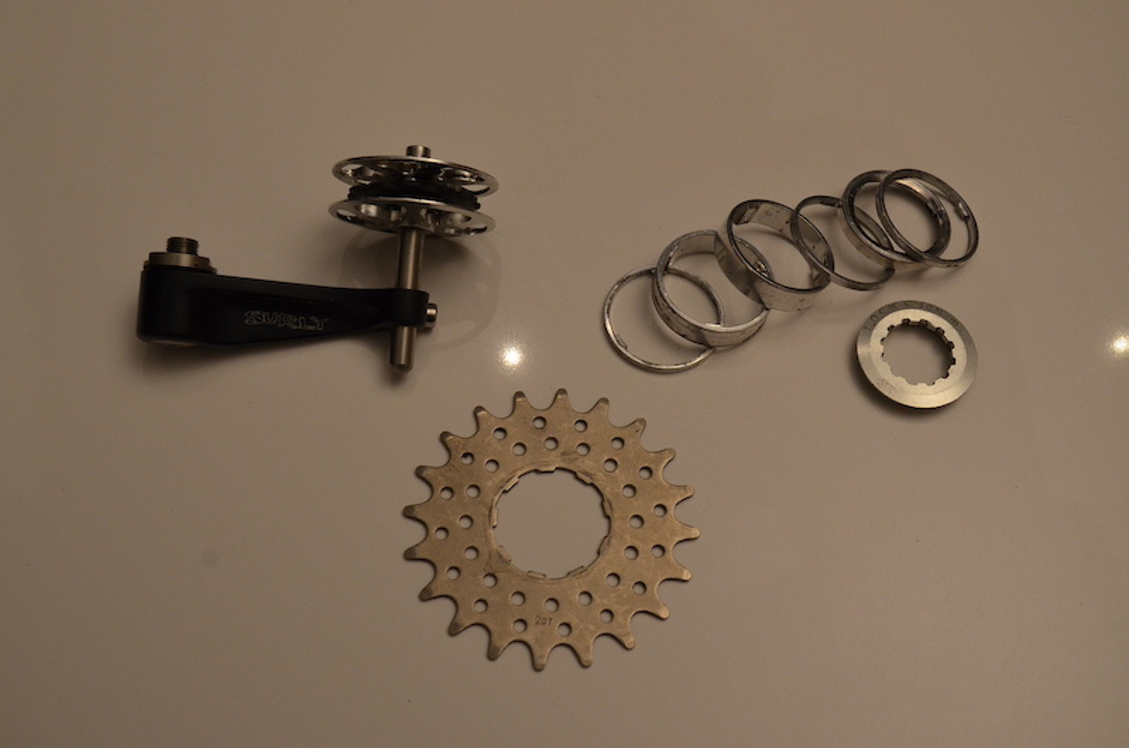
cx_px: 564
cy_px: 374
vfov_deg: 34.1
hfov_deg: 49.6
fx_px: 1221
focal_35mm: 39
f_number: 7.1
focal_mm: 26
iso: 1000
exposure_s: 1/160
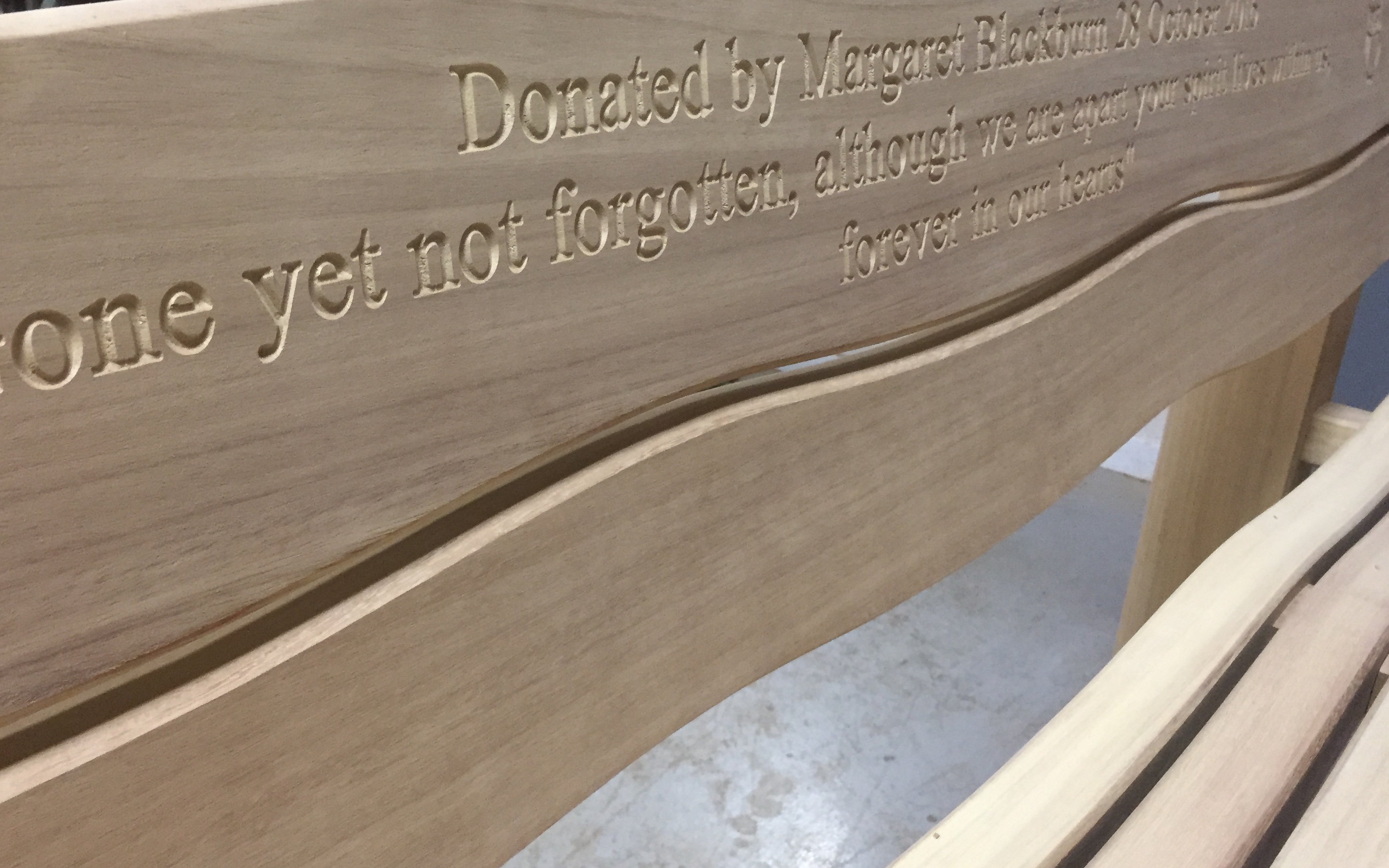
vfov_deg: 36.3
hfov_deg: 55.2
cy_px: 422
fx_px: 1325
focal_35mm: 35
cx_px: 625
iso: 200
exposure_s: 1/33
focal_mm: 4.15
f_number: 2.2
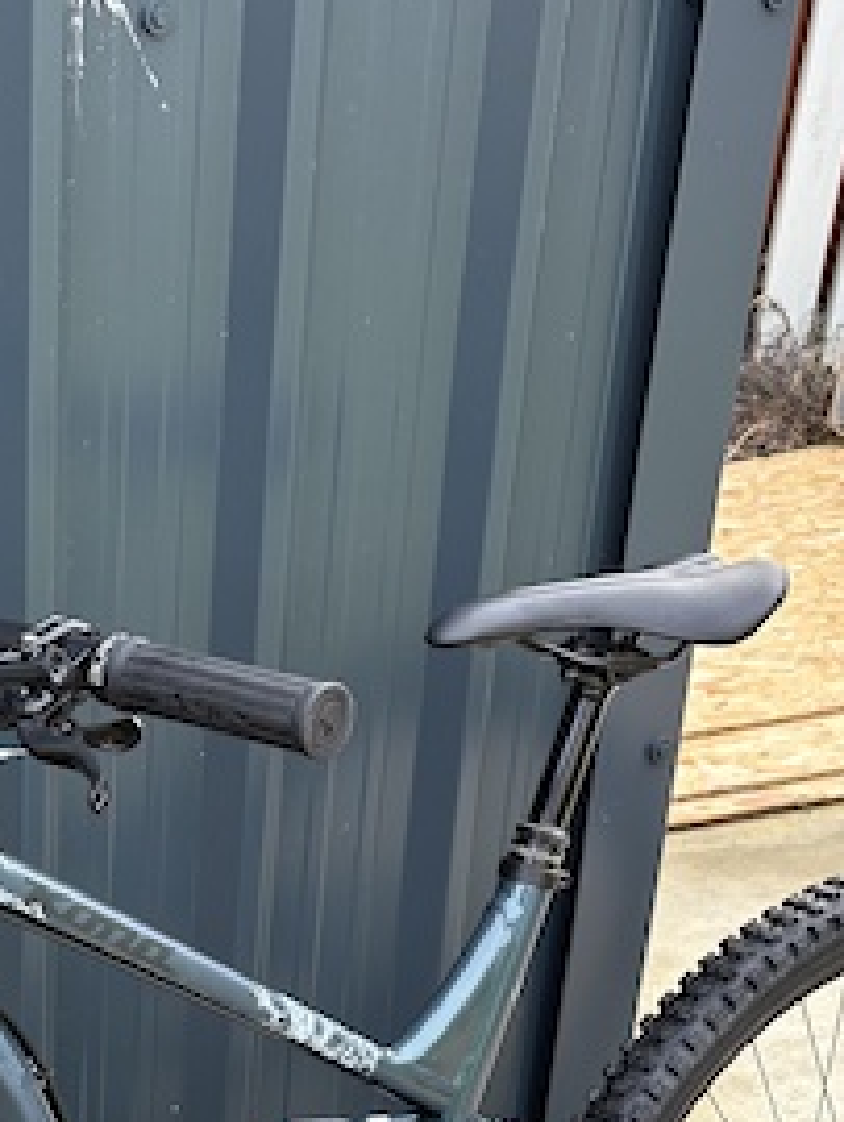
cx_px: -33
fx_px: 2499
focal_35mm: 77
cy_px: 1371
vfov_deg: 23.1
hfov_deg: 18.6
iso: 50
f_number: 1.6
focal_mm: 5.96
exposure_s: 1/239
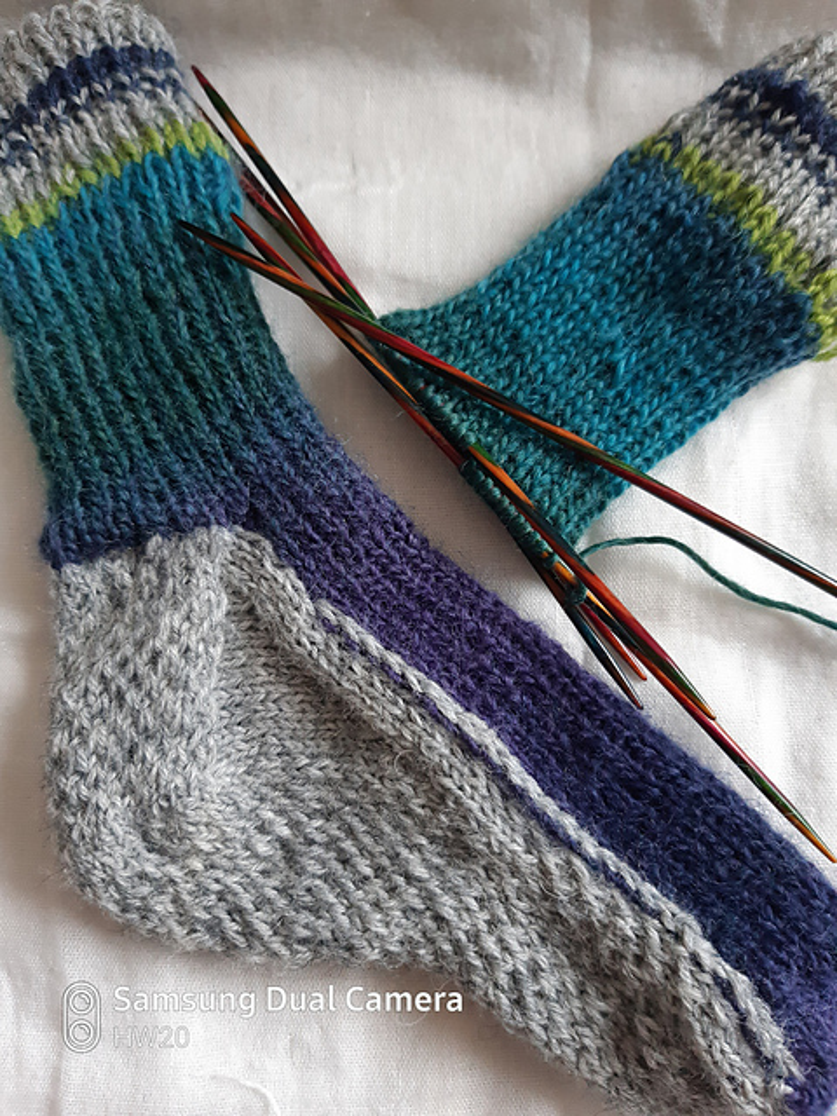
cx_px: 418
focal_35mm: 26
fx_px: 838
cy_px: 558
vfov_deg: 67.3
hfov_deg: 53.1
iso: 200
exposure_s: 1/50
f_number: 1.7
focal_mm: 3.92
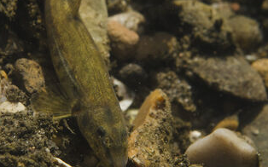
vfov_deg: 9.3
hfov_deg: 14.9
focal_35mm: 140
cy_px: 44
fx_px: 1022
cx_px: 134
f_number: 9
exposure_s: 1/400
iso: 640
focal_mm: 60
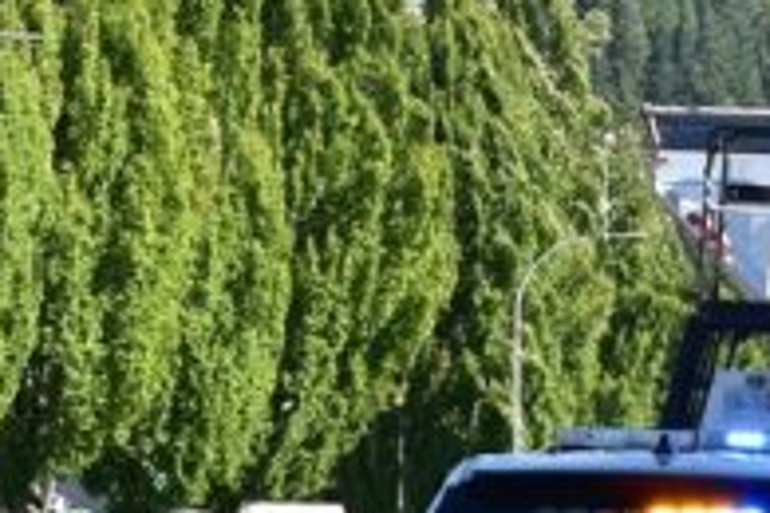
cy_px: 657
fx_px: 6309
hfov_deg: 7.0
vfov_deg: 4.6
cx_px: 209
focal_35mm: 295
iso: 400
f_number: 10
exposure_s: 1/320
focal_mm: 50
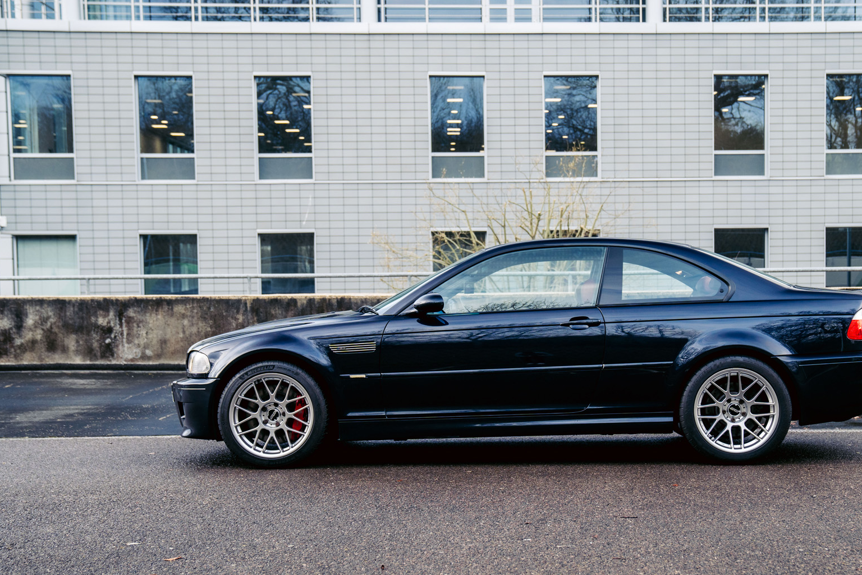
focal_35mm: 52
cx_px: 522
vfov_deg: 26.0
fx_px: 1245
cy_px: 324
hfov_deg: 38.0
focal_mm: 39
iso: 320
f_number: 3.5
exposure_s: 1/200
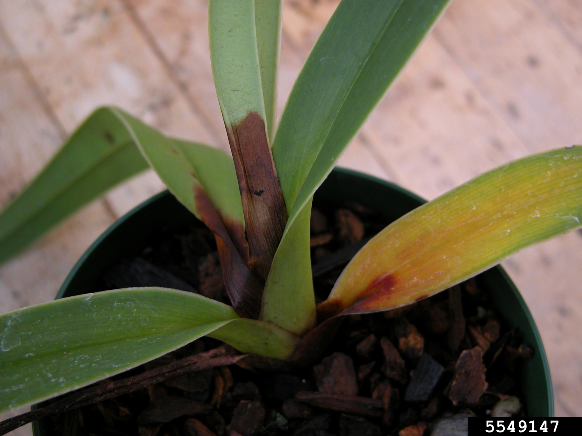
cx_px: 291
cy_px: 218
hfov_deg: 29.8
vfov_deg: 22.6
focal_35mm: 65
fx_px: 1093
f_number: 3.2
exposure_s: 1/89.4
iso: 100
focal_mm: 16.8
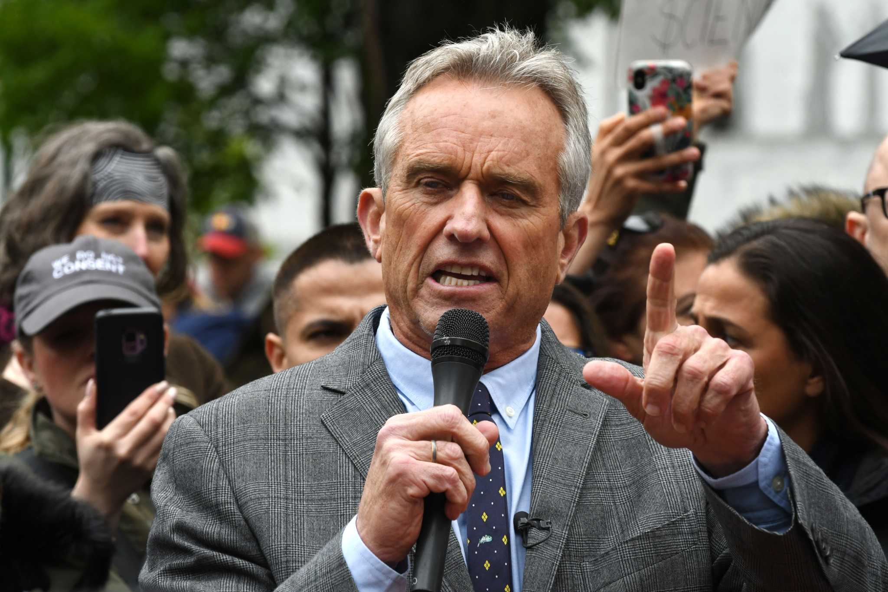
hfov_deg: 8.1
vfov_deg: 5.4
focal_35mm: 255
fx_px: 6289
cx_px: 444
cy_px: 296
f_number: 8
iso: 1000
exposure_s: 1/640
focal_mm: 170
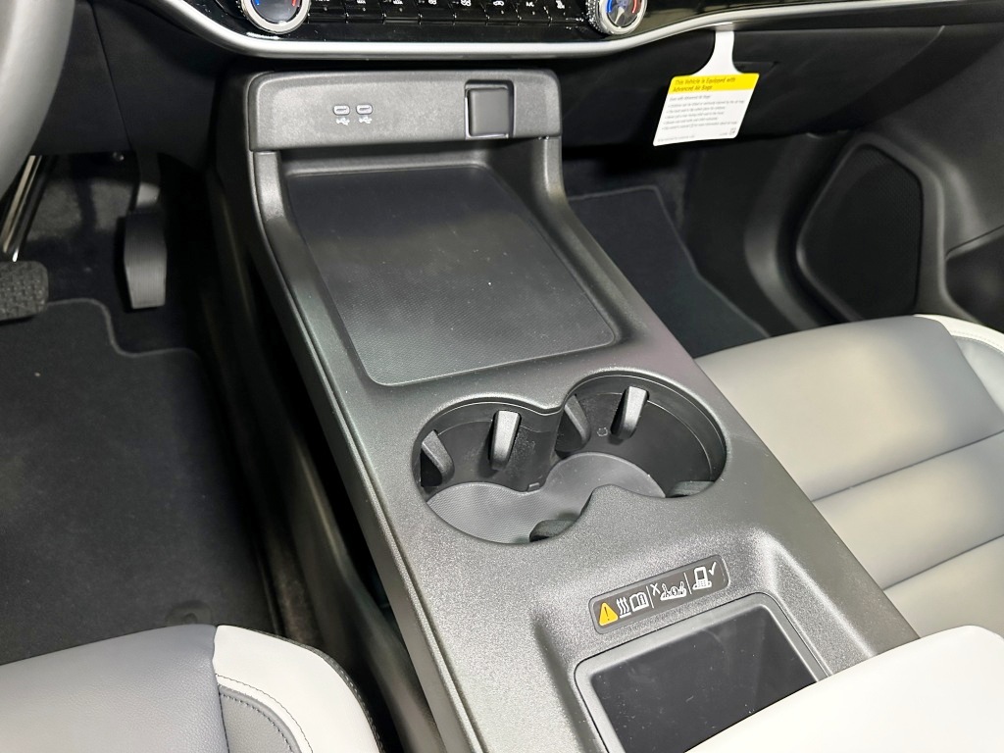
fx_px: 696
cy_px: 376
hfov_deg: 71.6
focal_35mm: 24
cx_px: 502
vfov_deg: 56.8
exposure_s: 1/30
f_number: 1.78
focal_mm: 6.86
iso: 800
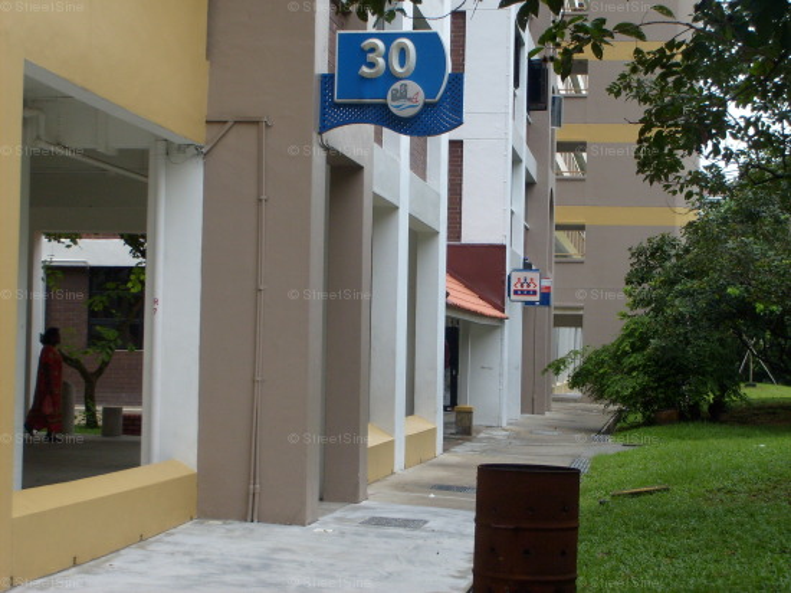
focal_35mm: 72
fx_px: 1645
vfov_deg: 20.4
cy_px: 296
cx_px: 396
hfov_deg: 27.0
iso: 80
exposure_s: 1/350
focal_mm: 12
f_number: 3.9
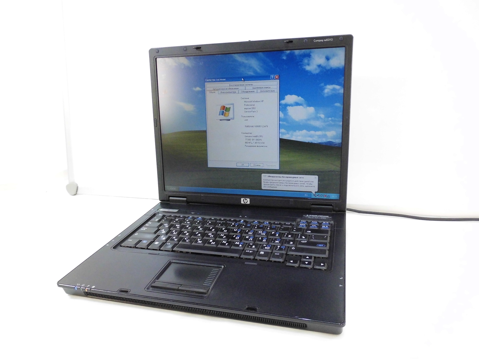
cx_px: 240
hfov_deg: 69.4
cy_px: 180
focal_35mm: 25
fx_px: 346
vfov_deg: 54.9
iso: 400
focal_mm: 4.5
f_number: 3
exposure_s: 1/125
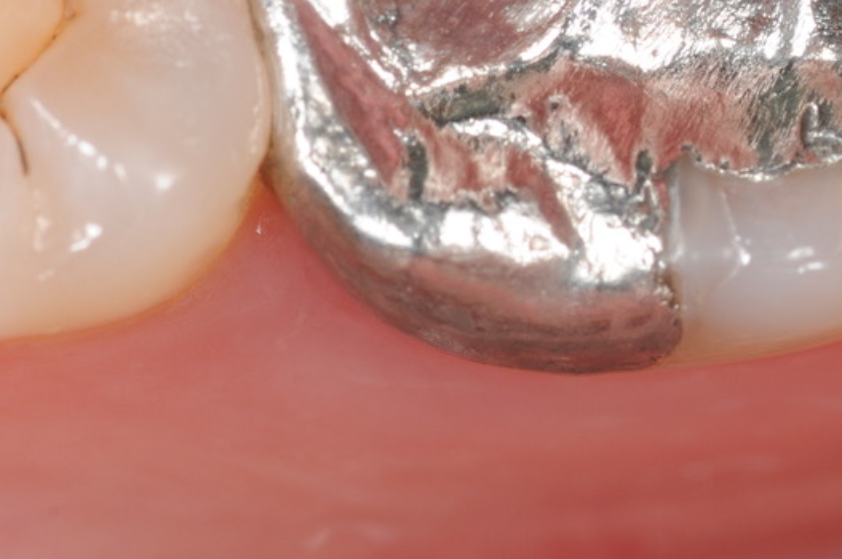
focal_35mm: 382
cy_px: 21
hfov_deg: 5.4
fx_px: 8928
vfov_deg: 3.6
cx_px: 971
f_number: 22
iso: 200
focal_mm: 105
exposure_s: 1/60
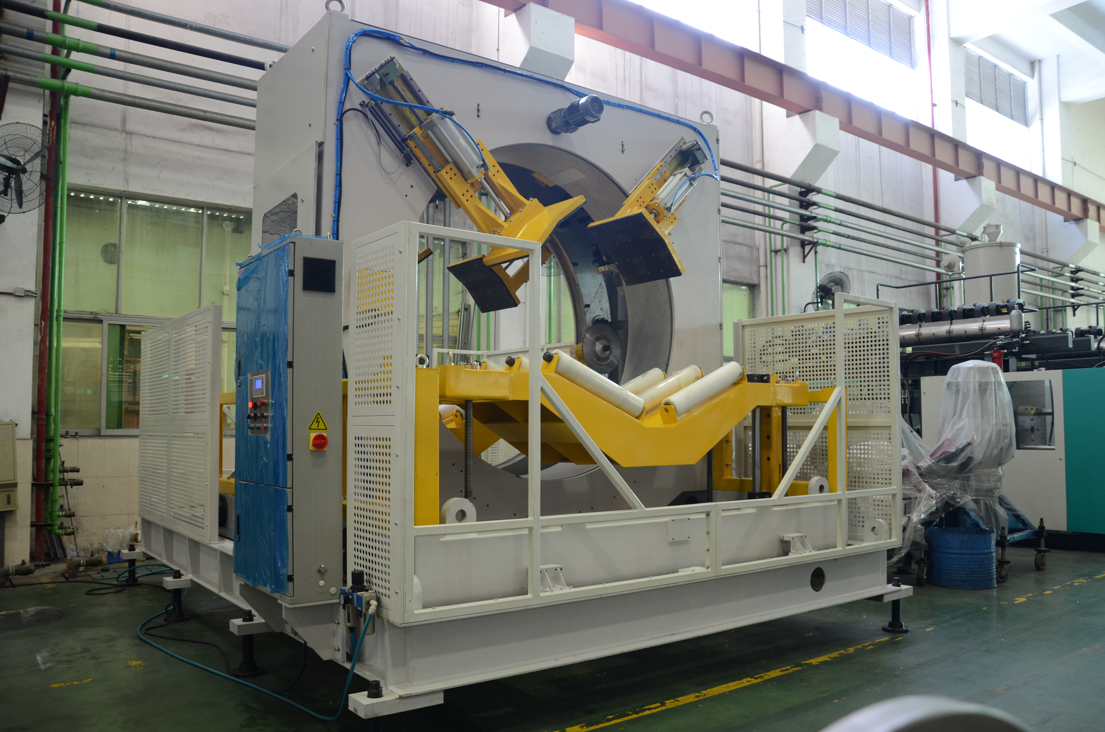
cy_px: 366
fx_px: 827
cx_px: 552
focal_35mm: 27
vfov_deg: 47.7
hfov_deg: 67.5
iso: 400
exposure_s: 1/30
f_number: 4
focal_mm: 18
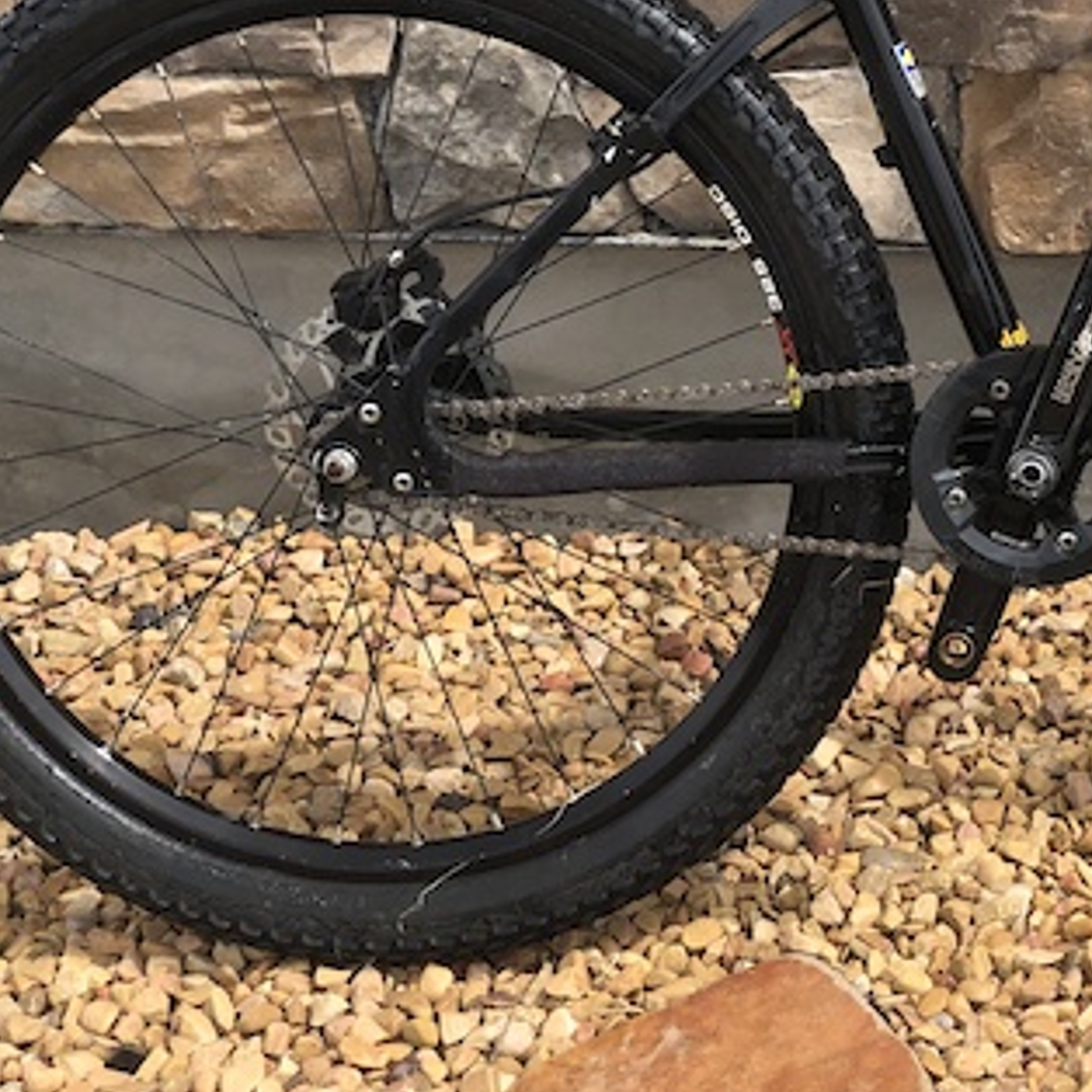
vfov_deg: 14.7
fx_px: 4176
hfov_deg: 14.5
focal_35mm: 117
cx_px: 1245
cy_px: 66
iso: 16
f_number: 2.4
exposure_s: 1/408
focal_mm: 6
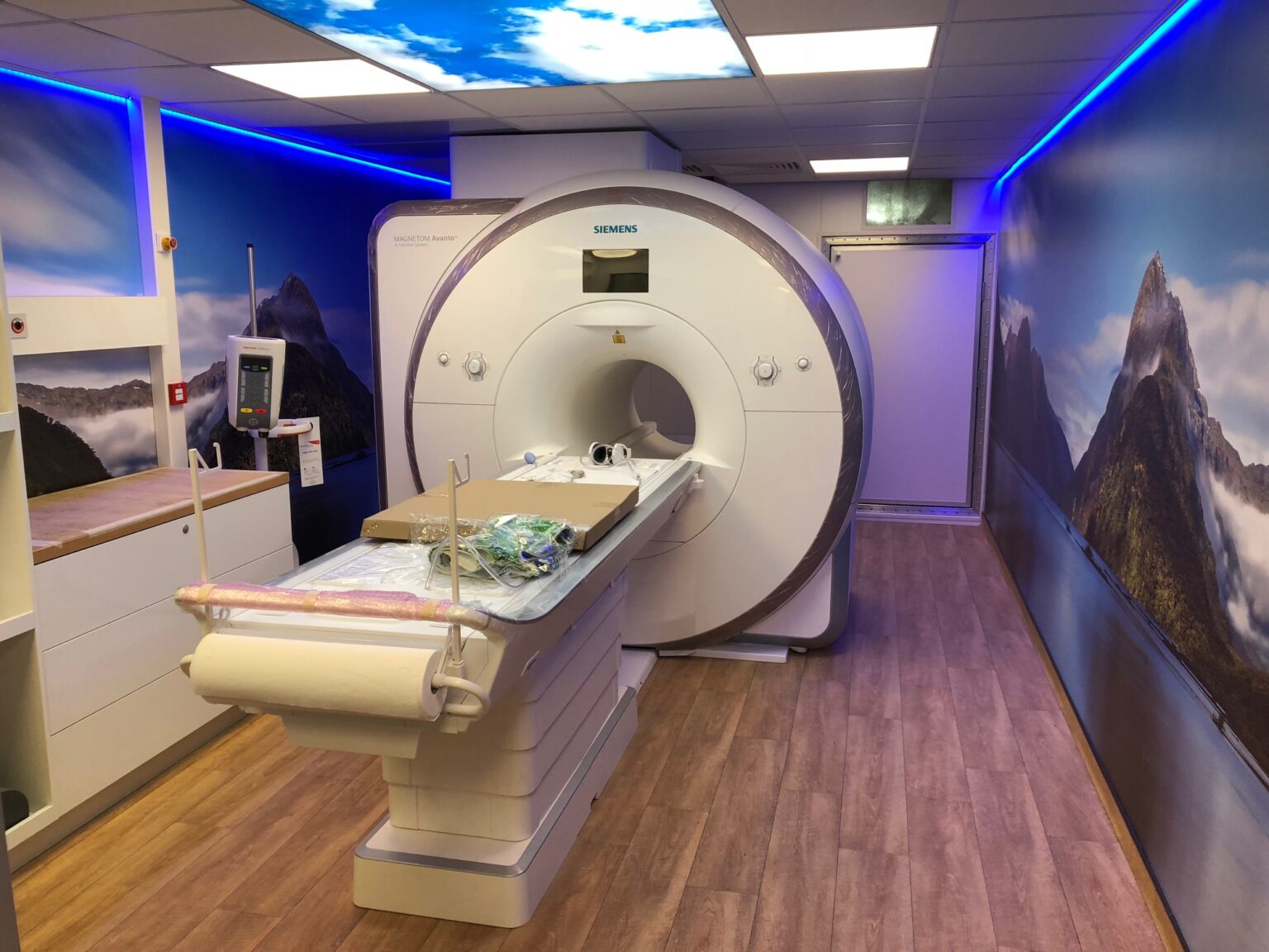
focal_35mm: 29
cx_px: 634
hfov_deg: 61.7
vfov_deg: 48.2
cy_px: 476
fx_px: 1063
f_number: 1.8
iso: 25
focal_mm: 3.99
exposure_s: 1/33
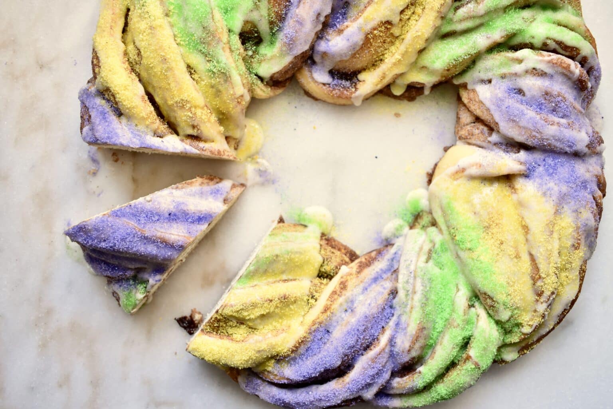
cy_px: 204
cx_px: 306
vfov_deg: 47.9
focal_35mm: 27
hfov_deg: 67.4
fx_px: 460
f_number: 3.5
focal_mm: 18
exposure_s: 1/80
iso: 640
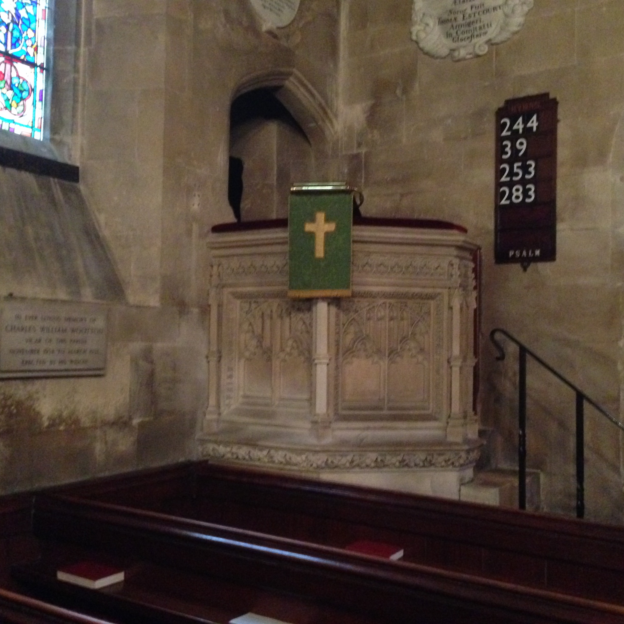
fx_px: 795
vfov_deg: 42.8
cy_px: 312
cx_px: 333
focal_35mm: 39
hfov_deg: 42.8
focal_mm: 4.12
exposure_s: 1/15
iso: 800
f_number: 2.4
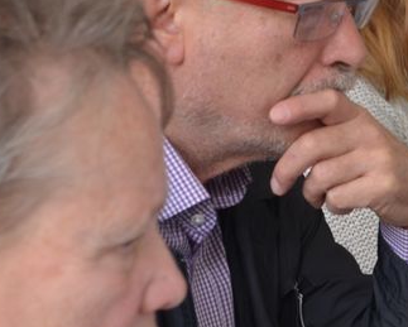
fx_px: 2647
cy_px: 213
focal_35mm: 219
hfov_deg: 8.7
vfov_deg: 7.1
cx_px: 517
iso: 400
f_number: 6.3
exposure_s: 1/60
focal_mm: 42
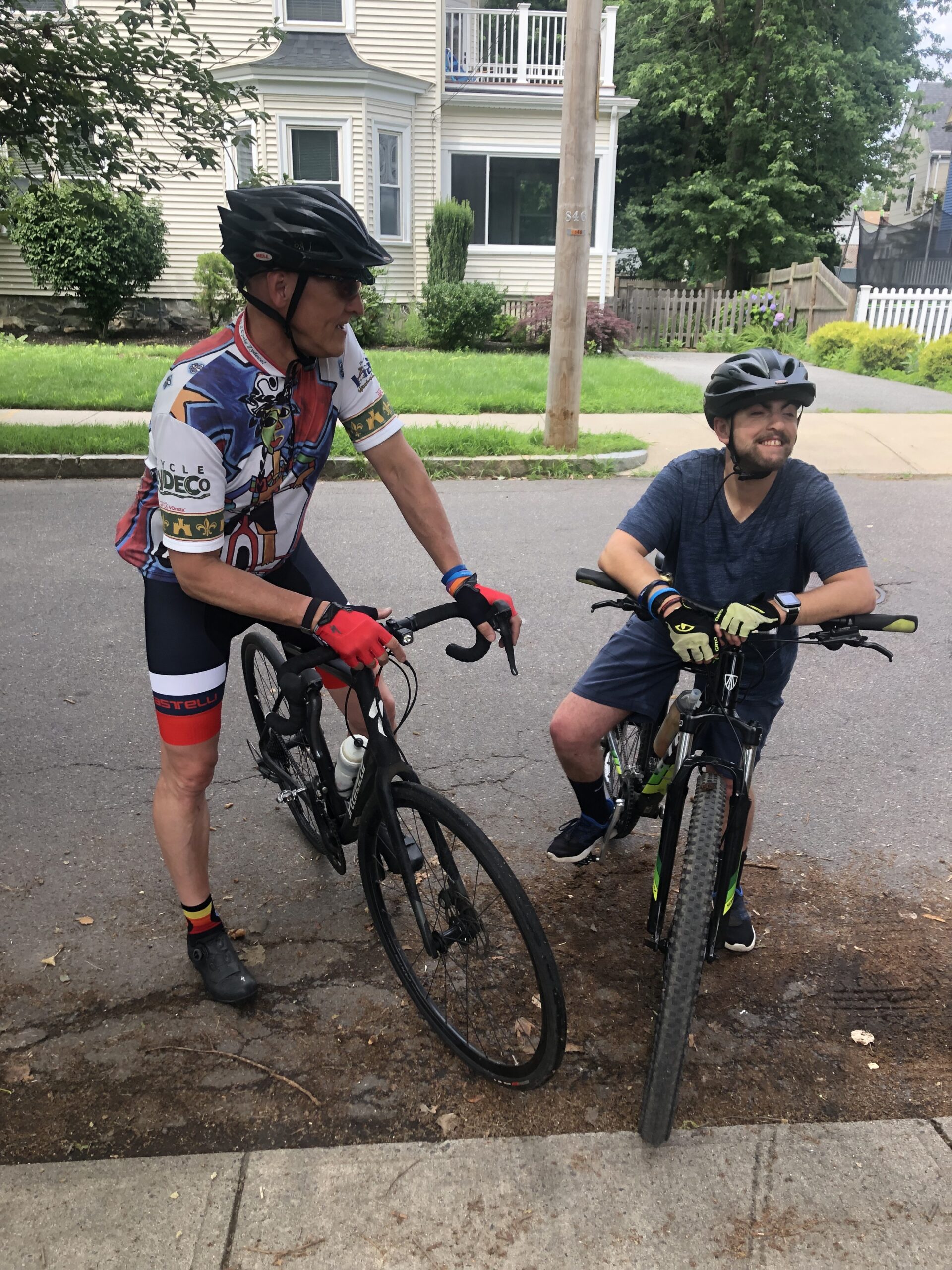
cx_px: 476
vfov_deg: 63.4
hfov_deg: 49.7
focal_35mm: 28
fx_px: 1027
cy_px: 635
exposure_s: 1/282
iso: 20
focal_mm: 3.99
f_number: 1.8
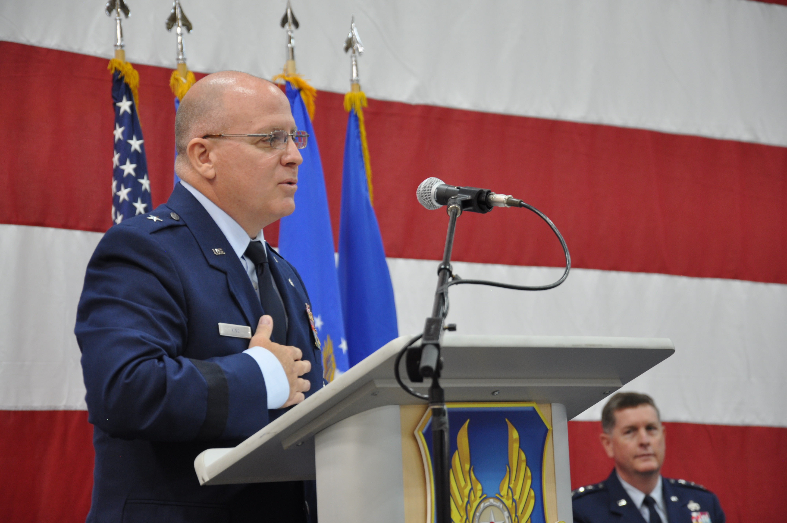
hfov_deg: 13.1
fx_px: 3439
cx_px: 394
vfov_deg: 8.7
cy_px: 262
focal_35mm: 158
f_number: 5.6
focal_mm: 105
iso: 500
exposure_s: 1/13
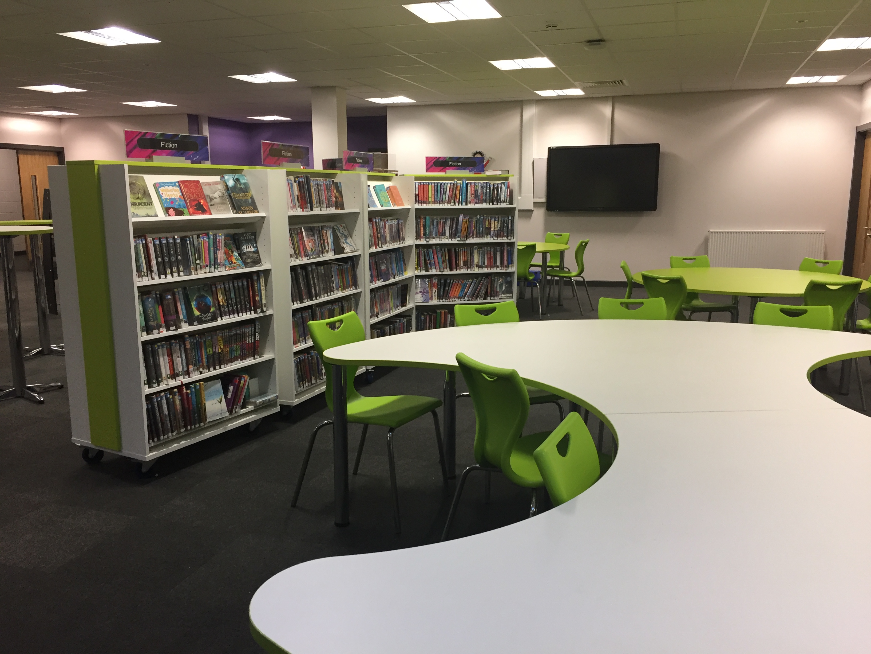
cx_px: 436
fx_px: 730
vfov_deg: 48.2
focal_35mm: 29
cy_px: 327
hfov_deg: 61.7
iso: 64
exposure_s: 1/33
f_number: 2.2
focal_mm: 4.15
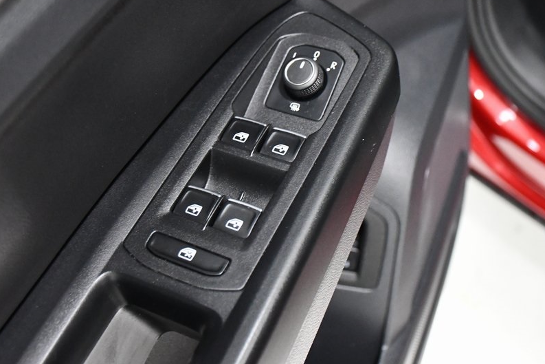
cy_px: 137
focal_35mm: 62
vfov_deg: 21.9
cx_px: 246
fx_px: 939
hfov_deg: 32.4
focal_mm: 32
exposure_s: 1/60
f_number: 4
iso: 5000
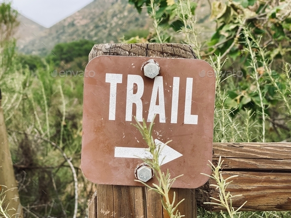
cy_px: 109
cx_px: 146
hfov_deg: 36.8
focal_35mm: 52
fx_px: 437
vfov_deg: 28.1
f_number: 2
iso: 20
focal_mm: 6
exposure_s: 1/470
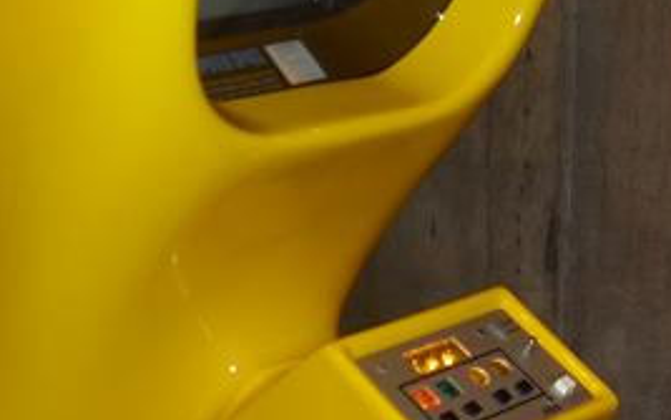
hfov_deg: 27.8
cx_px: 293
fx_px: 1354
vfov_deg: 17.5
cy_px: 314
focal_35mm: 74
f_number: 2.8
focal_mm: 6.3
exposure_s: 1/45
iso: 100
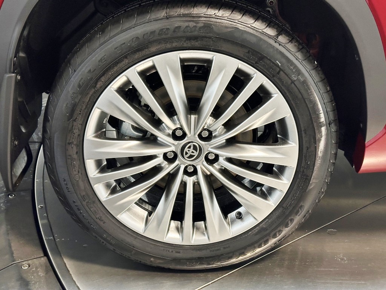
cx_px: 193
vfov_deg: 30.3
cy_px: 145
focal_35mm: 48
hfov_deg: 39.7
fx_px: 535
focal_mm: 6.86
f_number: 1.78
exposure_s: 1/30
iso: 500
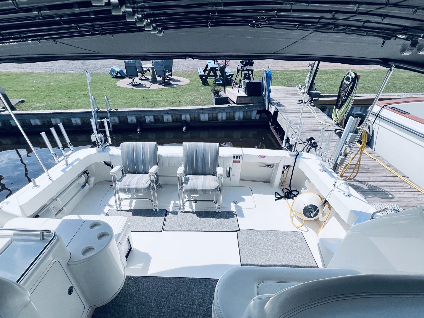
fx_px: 208
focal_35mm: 17
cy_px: 206
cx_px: 201
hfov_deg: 91.0
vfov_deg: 73.0
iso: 40
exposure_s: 1/4386
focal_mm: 1.57
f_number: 1.8
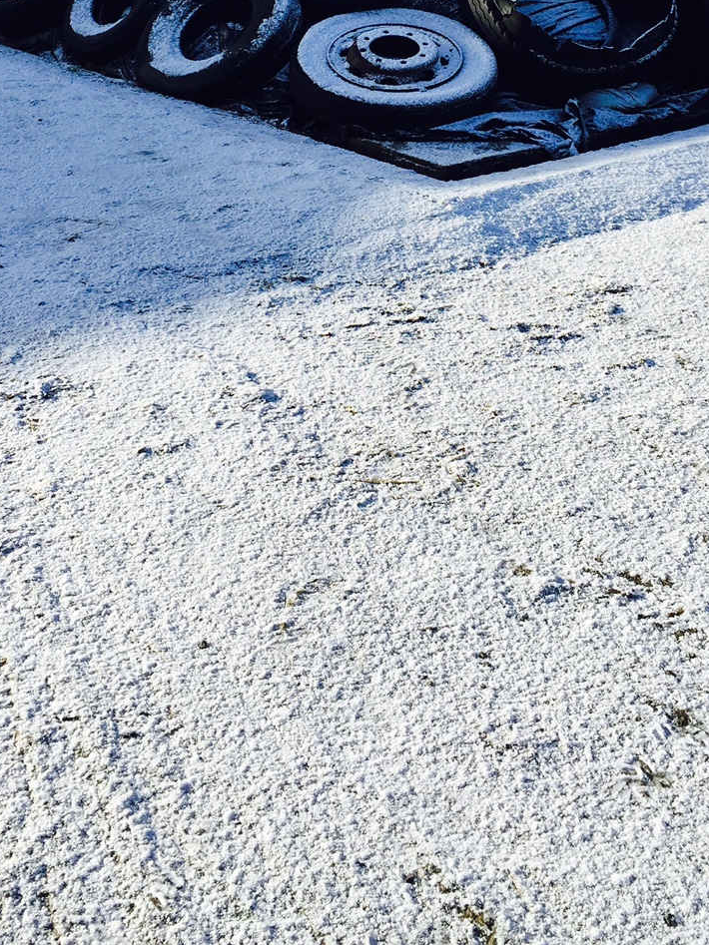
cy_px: 132
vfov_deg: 36.3
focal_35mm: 50
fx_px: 1366
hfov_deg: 29.1
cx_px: 381
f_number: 2.2
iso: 32
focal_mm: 4.15
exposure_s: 1/1464
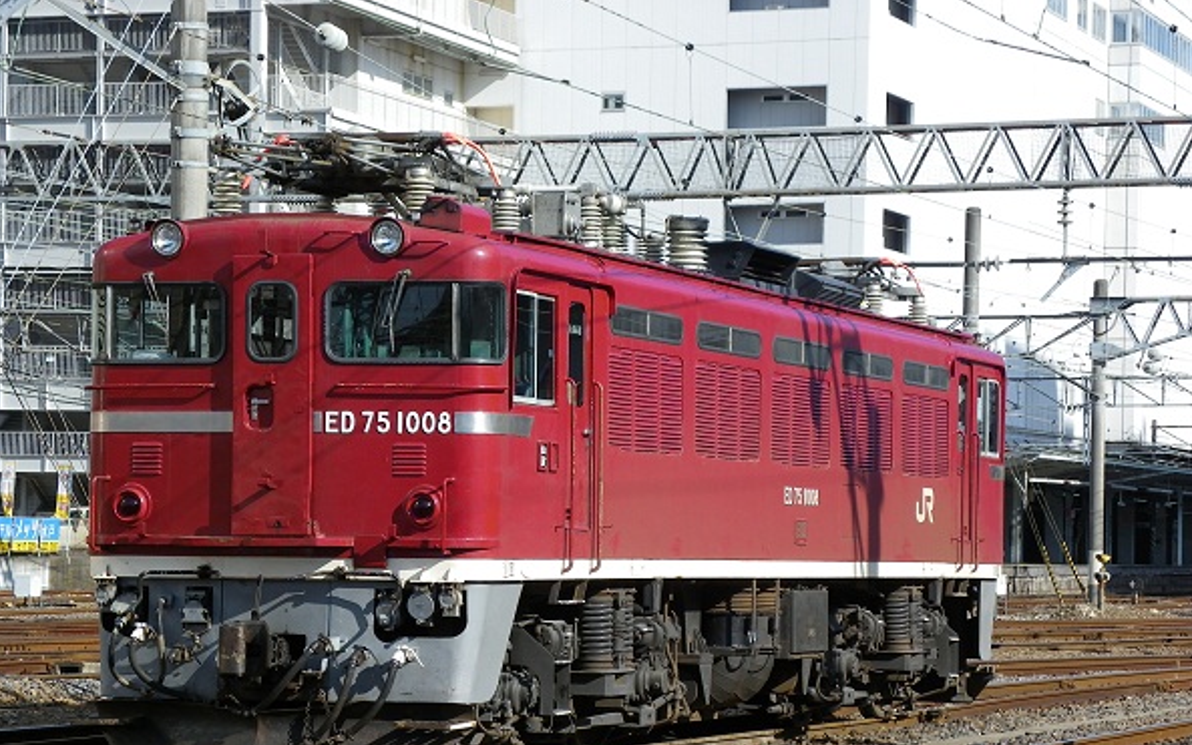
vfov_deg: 11.0
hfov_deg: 17.5
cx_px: 591
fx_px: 3867
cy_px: 448
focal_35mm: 119
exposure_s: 1/320
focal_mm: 19.6
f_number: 4.5
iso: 50
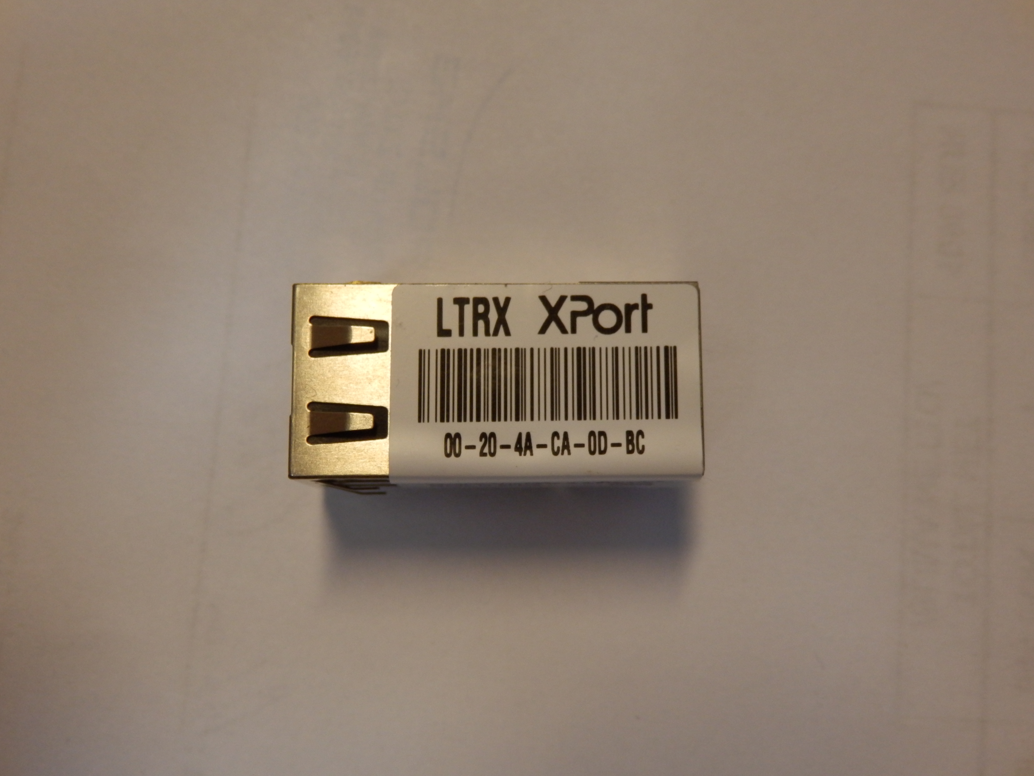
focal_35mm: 37
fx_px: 1105
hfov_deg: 50.1
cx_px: 517
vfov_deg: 38.7
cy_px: 388
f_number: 3.6
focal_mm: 6.6
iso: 200
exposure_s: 1/60
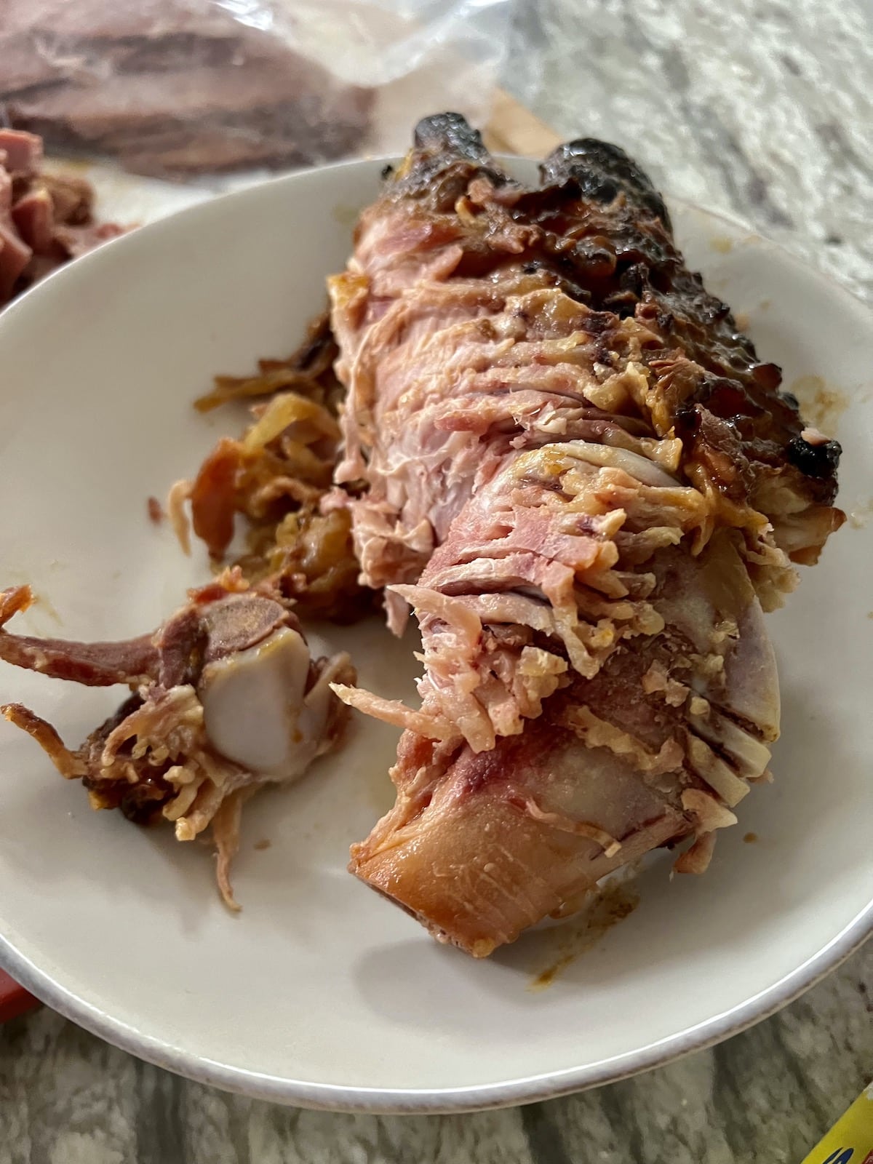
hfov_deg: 53.1
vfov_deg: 67.3
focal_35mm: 26
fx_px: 874
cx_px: 436
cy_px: 582
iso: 320
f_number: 1.5
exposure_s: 1/60
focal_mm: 5.7
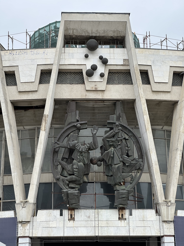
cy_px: 123
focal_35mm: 77
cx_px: 92
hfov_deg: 19.1
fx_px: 546
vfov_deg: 25.3
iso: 32
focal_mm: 9
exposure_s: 1/99
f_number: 2.8
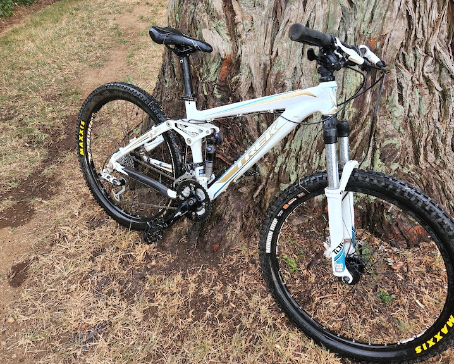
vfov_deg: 56.8
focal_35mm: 25
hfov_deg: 67.9
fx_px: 336
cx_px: 249
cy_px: 184
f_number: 1.8
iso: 50
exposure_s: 1/180
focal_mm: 5.4
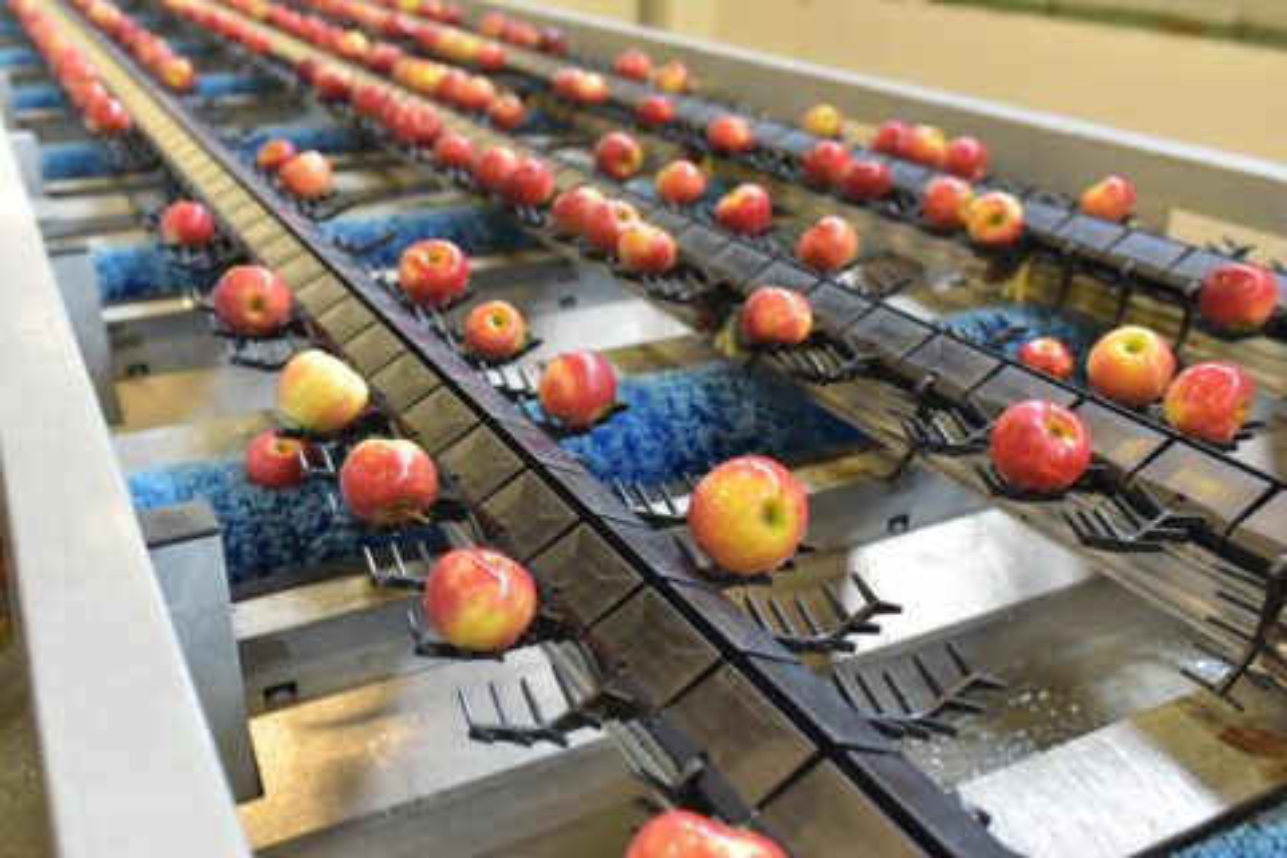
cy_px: 429
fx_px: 1251
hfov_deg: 54.4
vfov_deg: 37.9
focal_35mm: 35
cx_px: 644
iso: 3200
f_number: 3.2
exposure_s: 1/320
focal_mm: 35
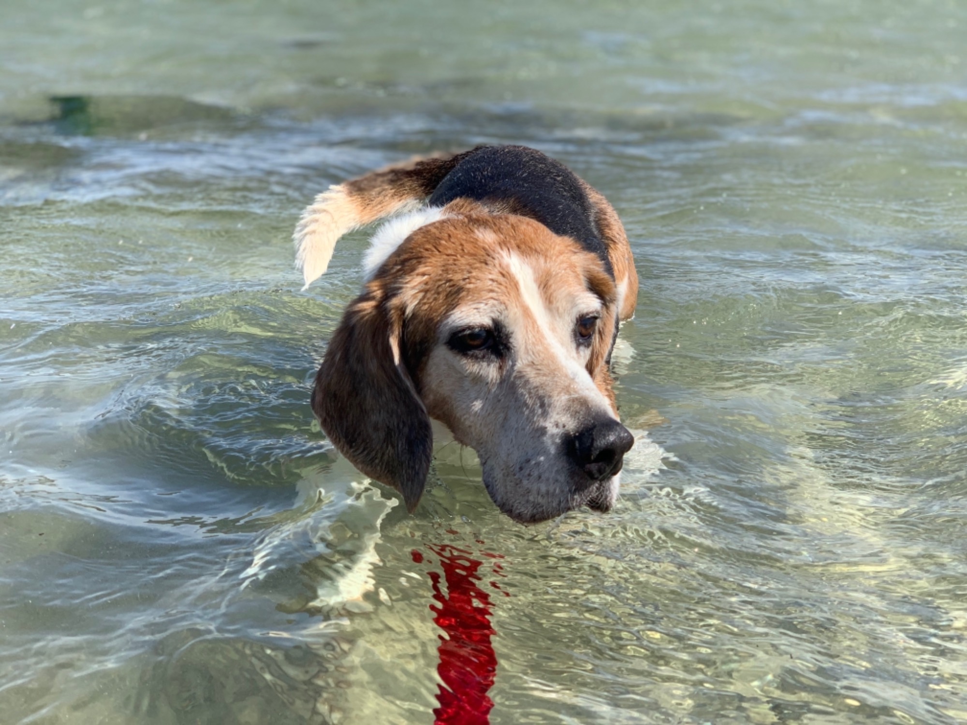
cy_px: 362
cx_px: 484
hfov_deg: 36.8
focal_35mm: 52
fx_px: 1453
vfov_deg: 28.0
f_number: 2.4
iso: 16
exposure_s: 1/922
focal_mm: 6
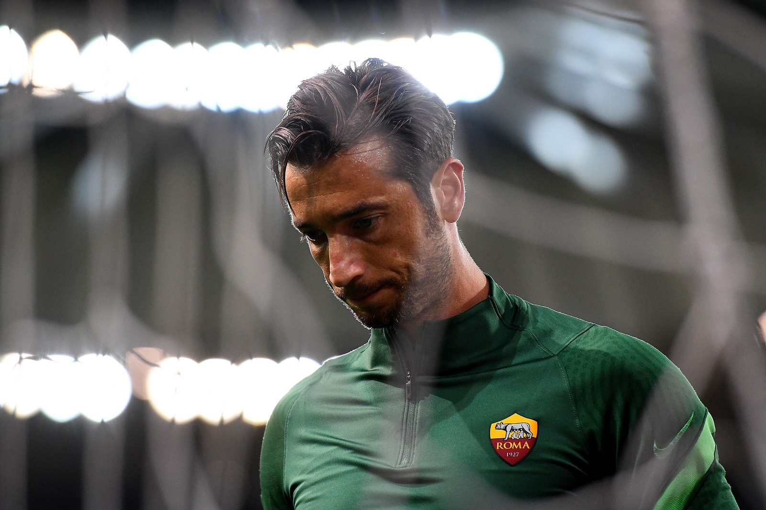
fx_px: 6382
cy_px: 255
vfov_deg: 4.6
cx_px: 383
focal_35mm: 300
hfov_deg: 6.9
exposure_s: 1/1000
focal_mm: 200
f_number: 4
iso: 2500
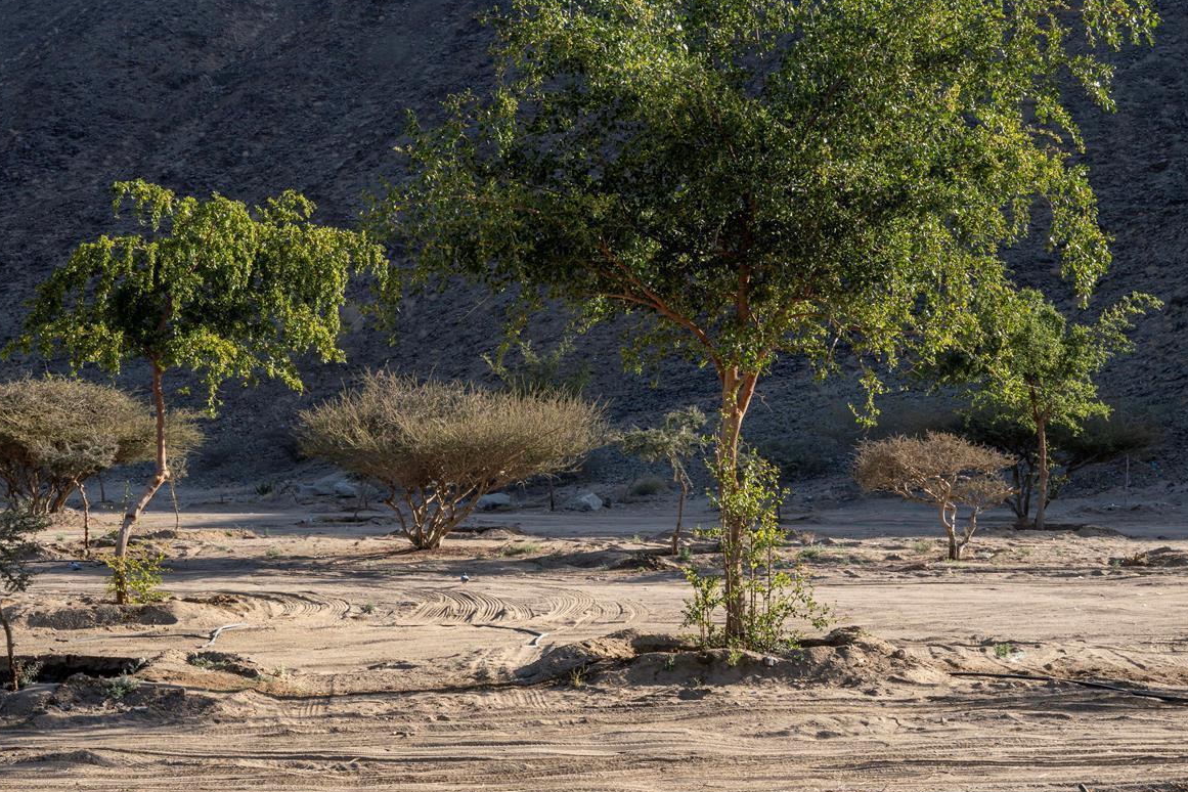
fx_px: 2046
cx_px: 657
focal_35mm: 62
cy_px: 303
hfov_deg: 32.4
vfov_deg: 21.9
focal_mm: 45
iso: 200
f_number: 22
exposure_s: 1/80
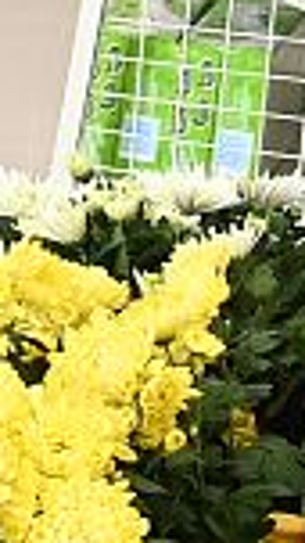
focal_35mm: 225
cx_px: -1349
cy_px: -68
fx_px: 3233
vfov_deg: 9.5
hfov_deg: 4.4
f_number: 4
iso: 800
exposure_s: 1/60
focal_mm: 27
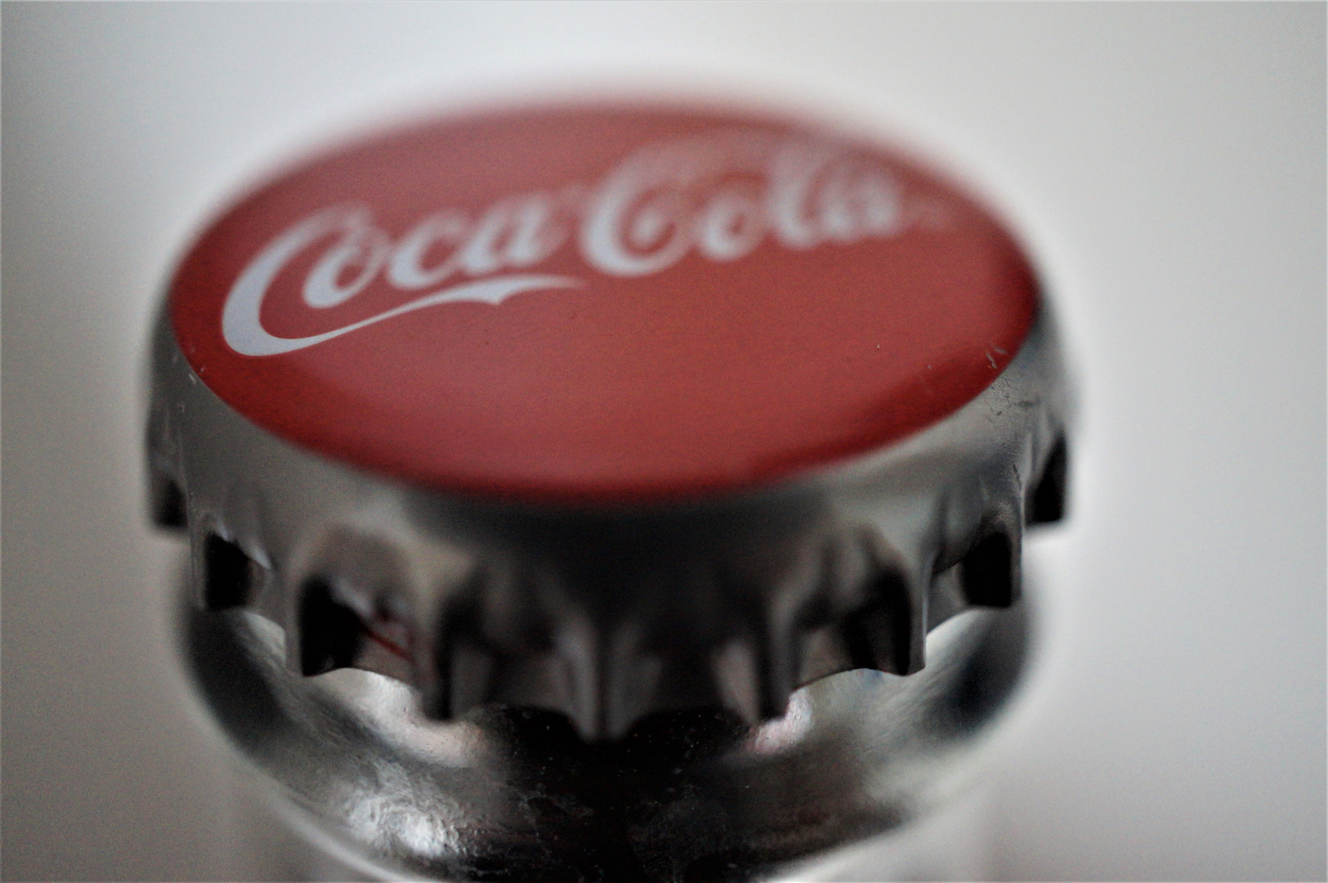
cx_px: 664
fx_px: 1658
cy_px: 442
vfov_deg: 29.8
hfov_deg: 43.6
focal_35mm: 45
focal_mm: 30
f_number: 4
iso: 3200
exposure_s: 1/60
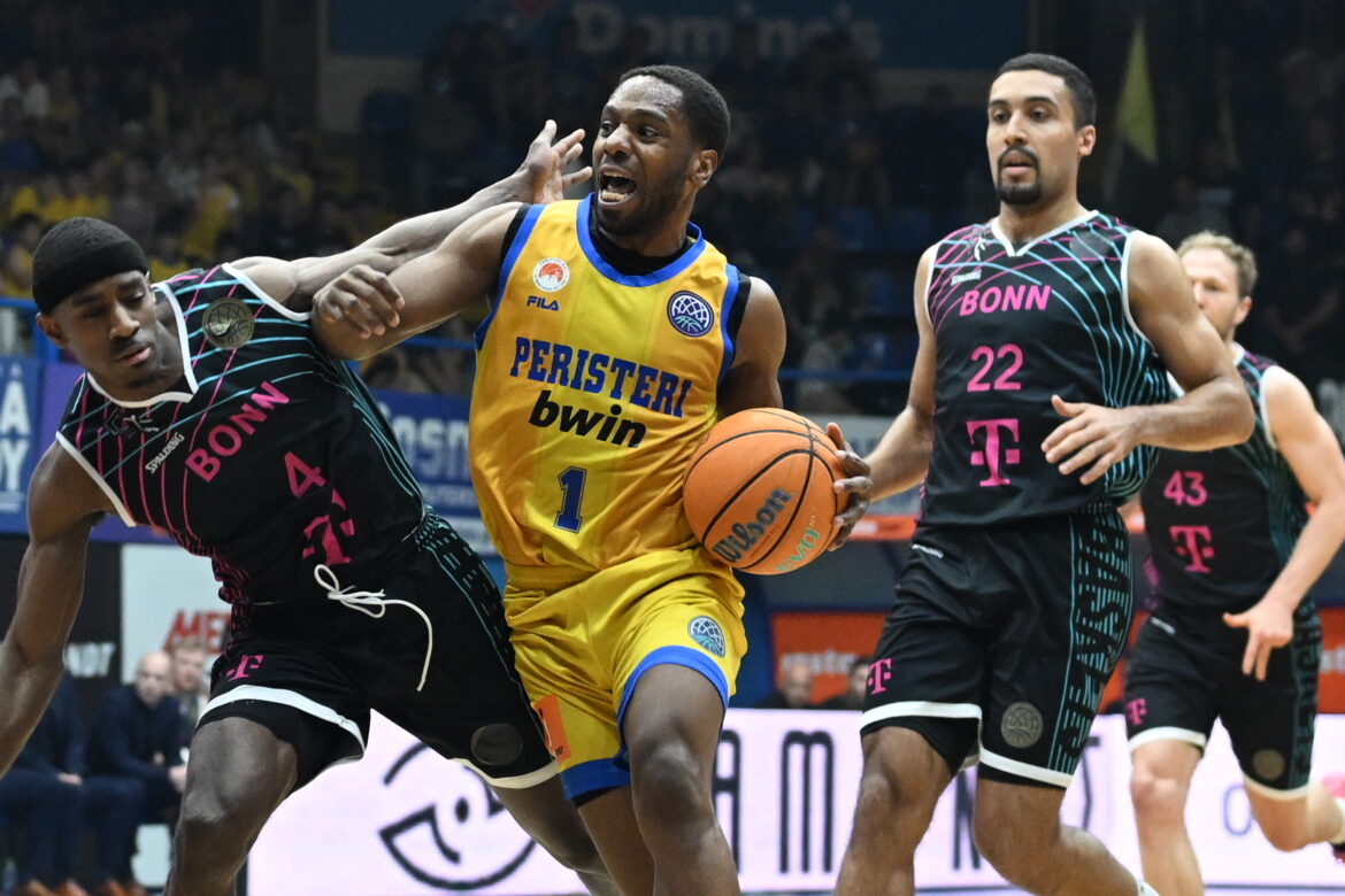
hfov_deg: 27.0
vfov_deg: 18.2
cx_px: 672
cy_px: 448
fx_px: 2802
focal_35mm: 75
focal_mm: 50
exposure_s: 1/800
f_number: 2.5
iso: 2500
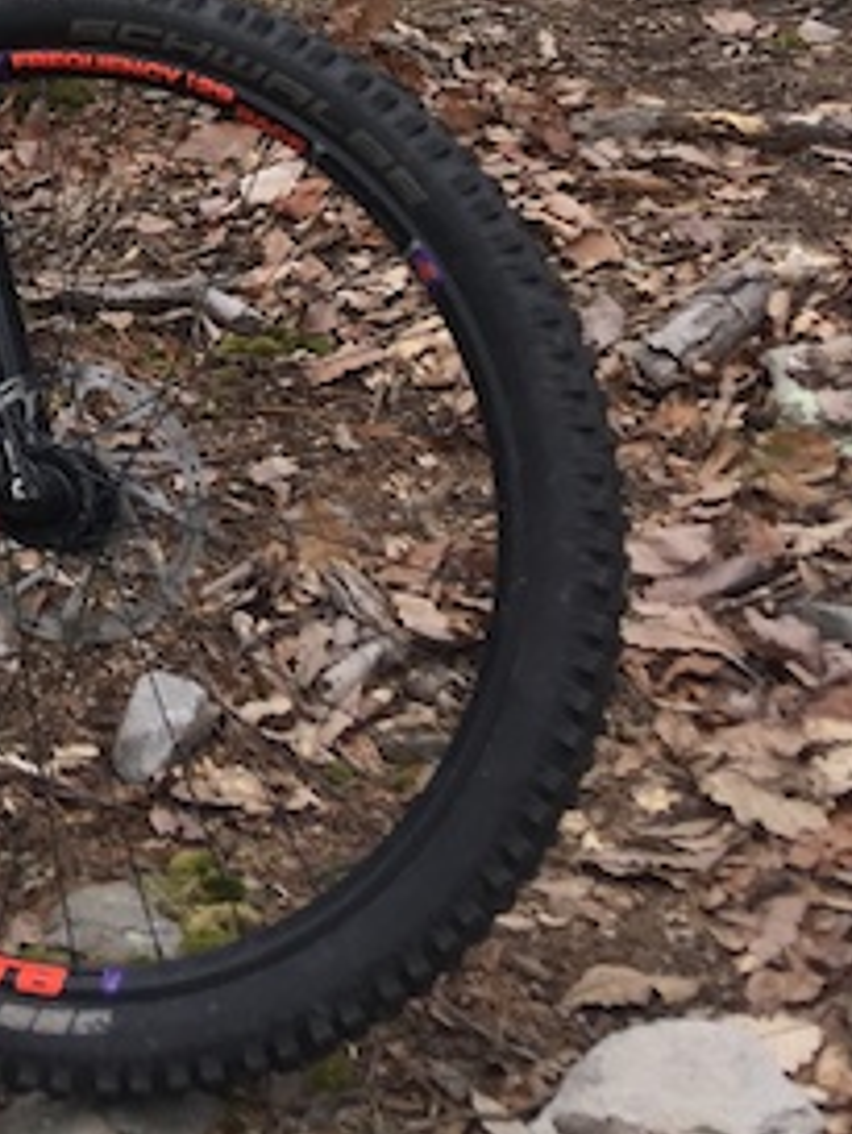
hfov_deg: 16.2
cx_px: -353
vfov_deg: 21.1
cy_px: -287
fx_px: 2787
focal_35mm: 85
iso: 32
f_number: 2.2
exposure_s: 1/501
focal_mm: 4.15
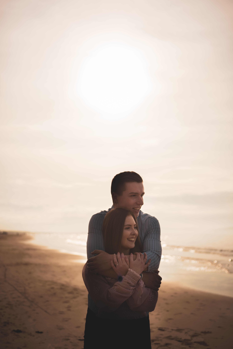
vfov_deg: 37.9
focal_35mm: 52
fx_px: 510
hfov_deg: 25.8
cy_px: 174
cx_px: 116
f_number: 1.8
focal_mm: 35
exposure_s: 1/8000
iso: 100
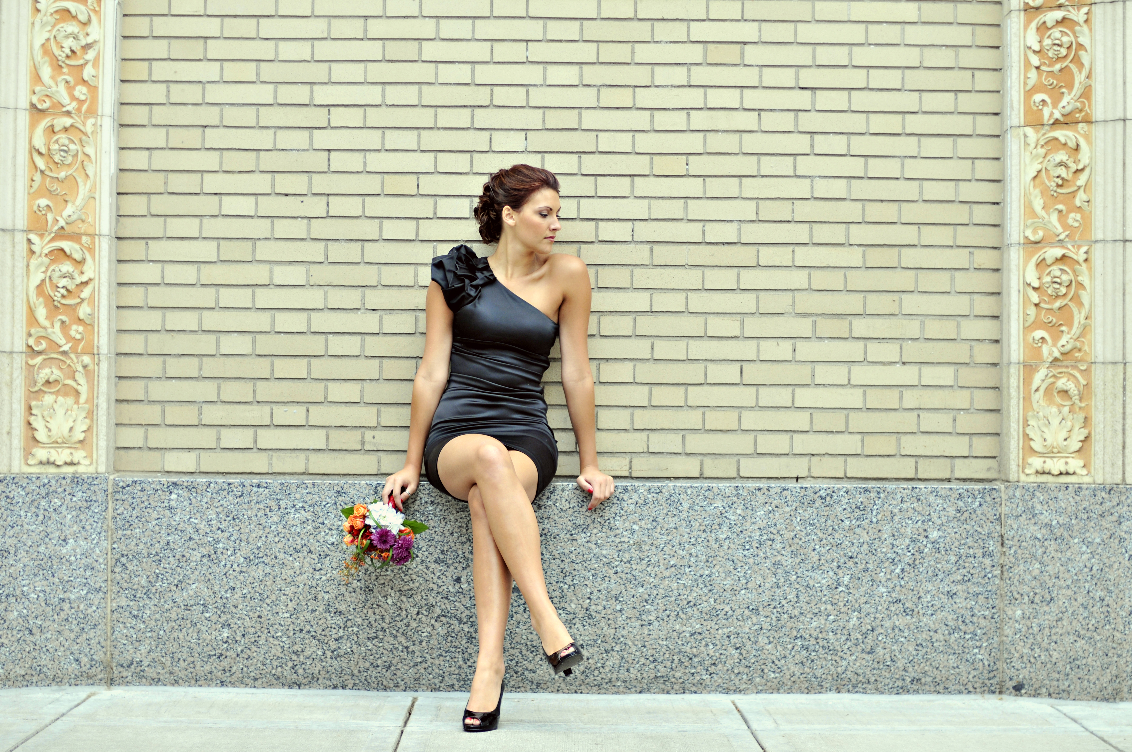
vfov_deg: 18.1
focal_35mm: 75
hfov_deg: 27.0
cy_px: 376
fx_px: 2355
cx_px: 566
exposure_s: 1/1600
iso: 200
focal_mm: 50
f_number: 2
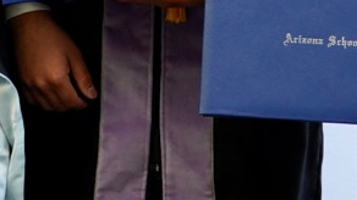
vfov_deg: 6.5
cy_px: -148
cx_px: -187
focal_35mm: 184
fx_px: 1741
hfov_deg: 11.2
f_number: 2.8
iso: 640
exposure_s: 1/250
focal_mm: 32
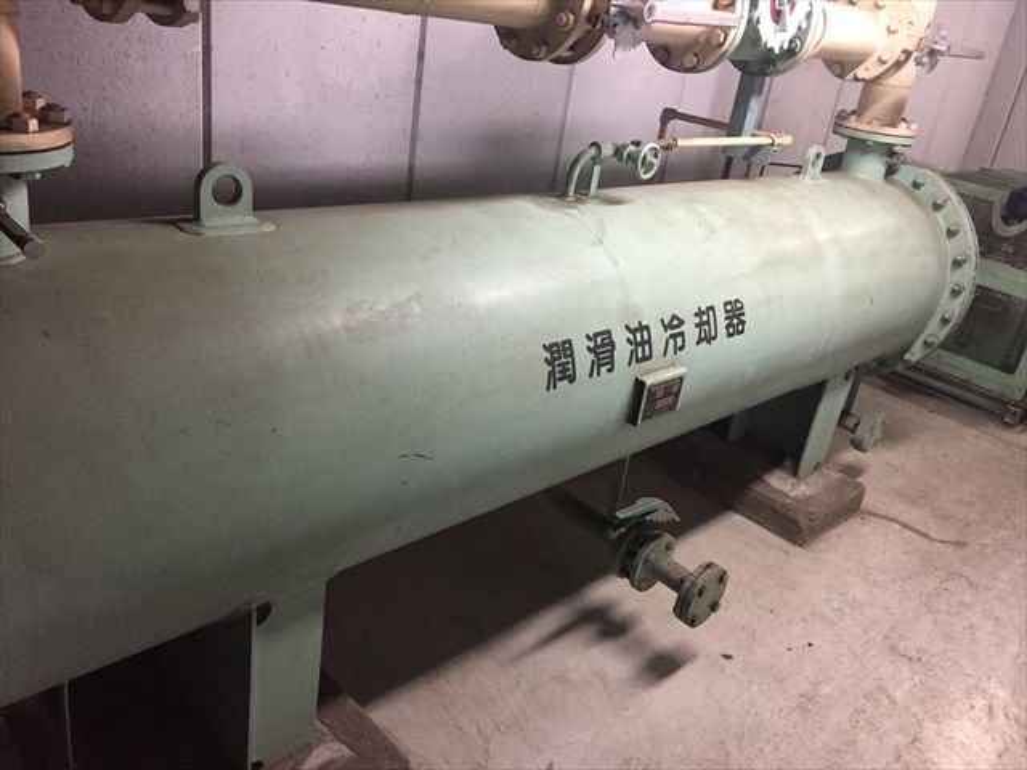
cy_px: 385
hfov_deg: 61.7
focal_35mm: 29
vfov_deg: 48.2
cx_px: 514
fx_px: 860
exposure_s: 1/30
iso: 200
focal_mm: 4.15
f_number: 2.2
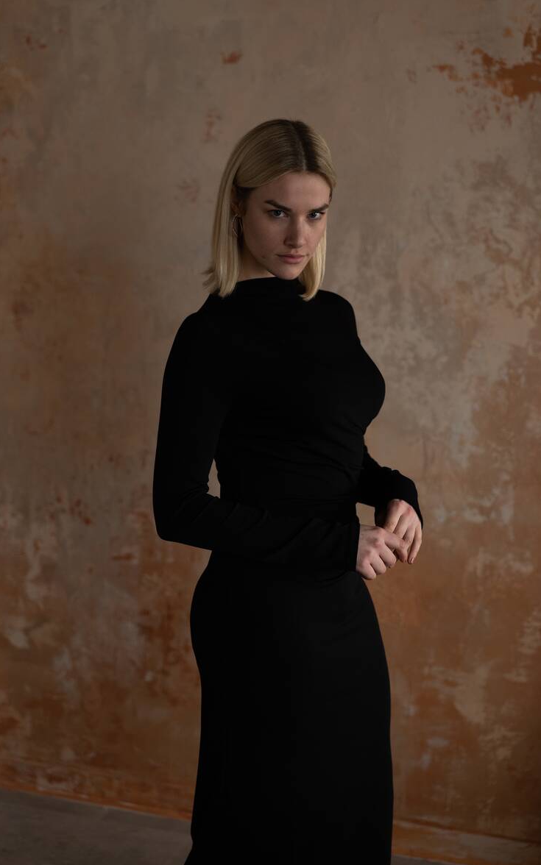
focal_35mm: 52
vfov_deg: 38.9
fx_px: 1227
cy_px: 428
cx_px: 279
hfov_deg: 24.9
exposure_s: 1/200
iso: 400
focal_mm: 50
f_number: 2.2
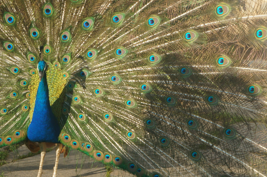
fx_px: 1030
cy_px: 53
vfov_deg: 9.8
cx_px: 26
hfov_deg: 14.6
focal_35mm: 139
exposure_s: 1/125
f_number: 16
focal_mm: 50
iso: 320
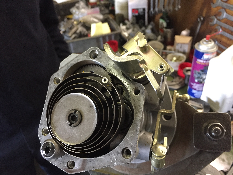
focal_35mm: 29
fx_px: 195
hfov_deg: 61.7
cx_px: 116
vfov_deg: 48.2
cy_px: 88
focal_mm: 4.15
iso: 250
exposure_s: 1/30
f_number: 2.2
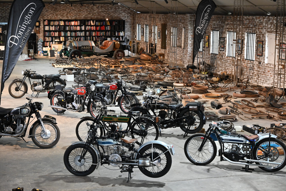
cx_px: 143
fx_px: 501
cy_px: 96
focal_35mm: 63
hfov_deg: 31.9
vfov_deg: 21.6
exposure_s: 1/100
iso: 3200
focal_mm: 63
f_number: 6
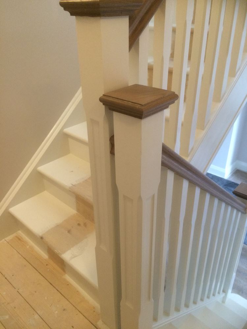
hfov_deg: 48.2
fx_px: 276
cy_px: 164
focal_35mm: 29
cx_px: 124
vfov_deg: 61.7
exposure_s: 1/33
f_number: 2.2
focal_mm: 4.15
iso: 250
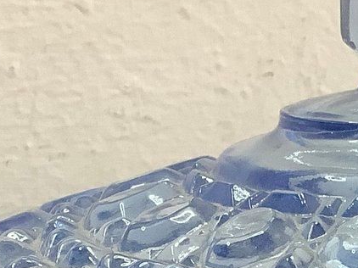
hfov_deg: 13.2
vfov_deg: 9.8
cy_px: 384
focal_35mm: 147
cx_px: 401
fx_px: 1519
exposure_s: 1/50
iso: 80
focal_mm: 3.3
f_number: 2.4
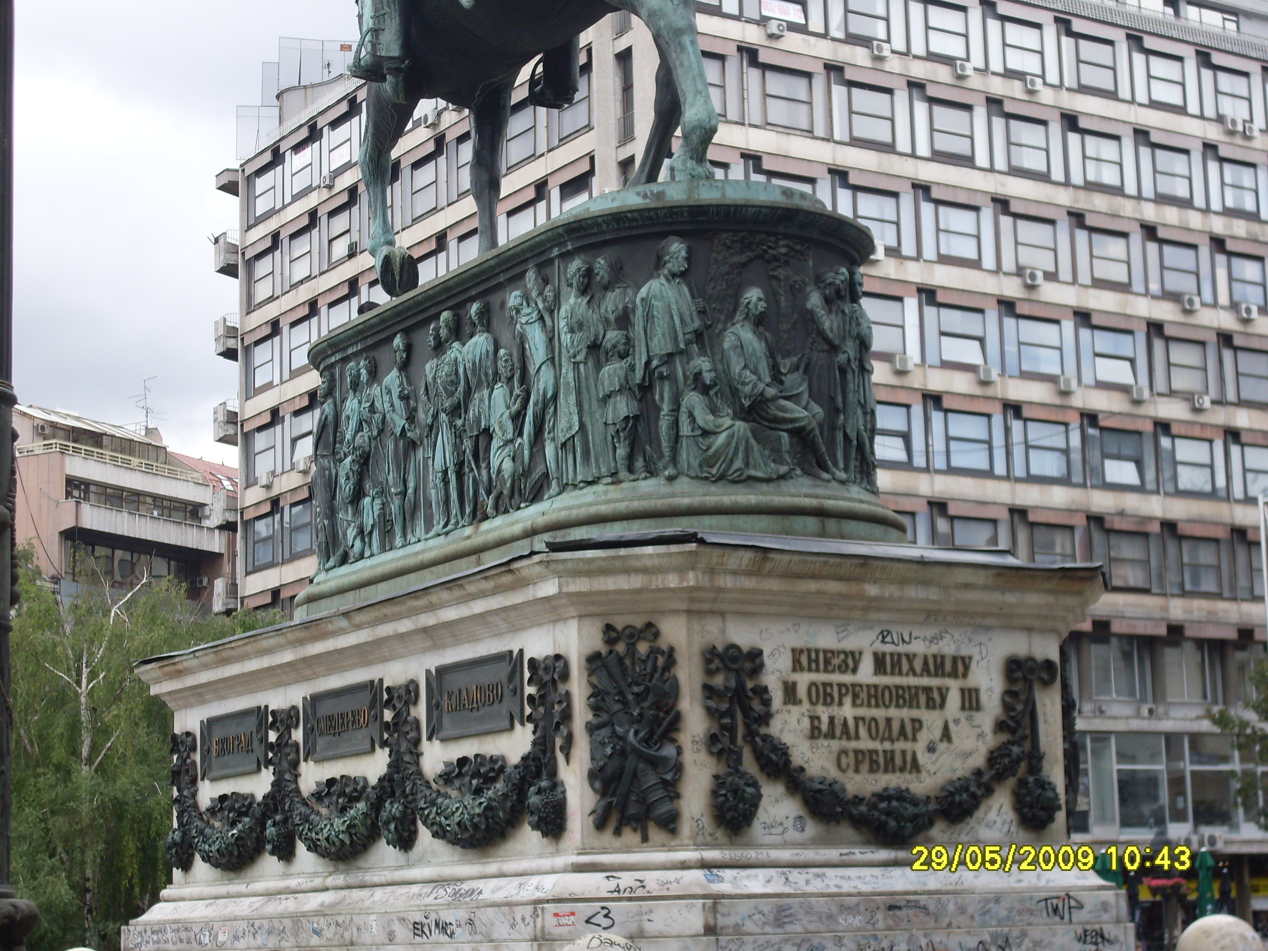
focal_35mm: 81
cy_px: 476
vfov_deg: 18.2
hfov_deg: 24.1
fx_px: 2967
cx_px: 634
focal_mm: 13.5
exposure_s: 1/180
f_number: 4
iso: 80
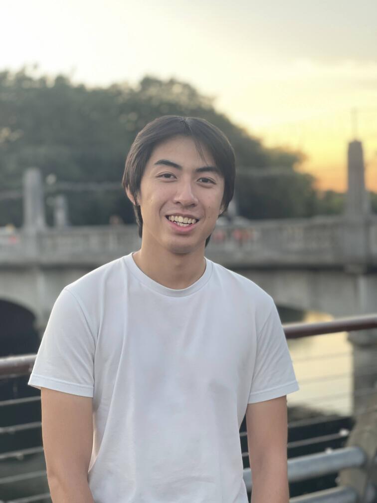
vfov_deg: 30.3
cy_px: 252
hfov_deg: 22.9
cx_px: 188
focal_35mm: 64
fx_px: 929
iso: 100
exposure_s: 1/121
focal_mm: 7.5
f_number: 2.2
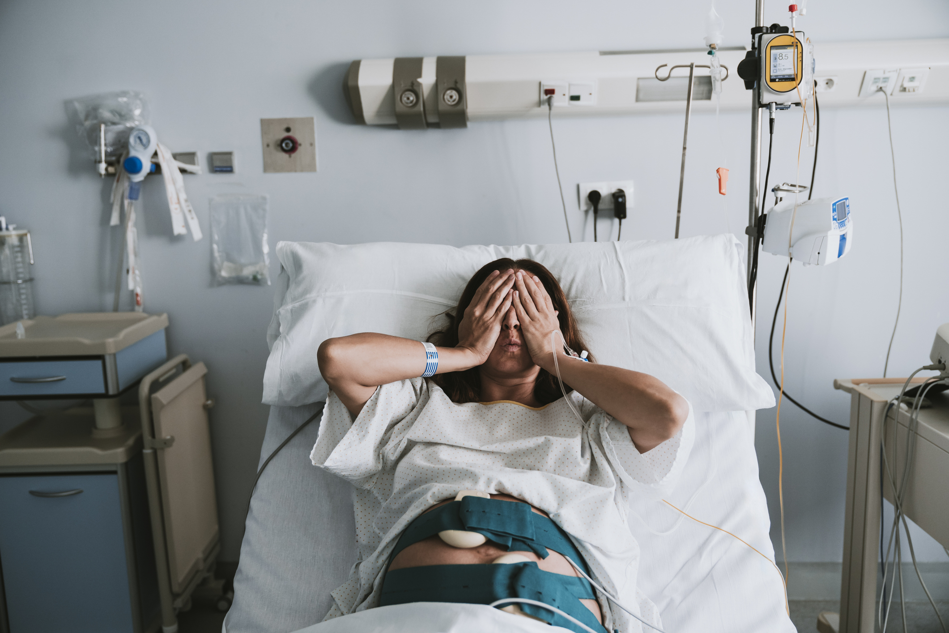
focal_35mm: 31
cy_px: 316
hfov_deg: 60.3
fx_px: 817
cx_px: 474
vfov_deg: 42.3
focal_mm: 31
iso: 800
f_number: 2.8
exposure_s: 1/250
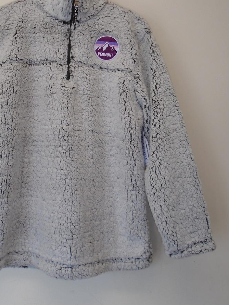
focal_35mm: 35
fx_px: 308
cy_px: 126
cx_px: 78
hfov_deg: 40.3
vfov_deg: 52.3
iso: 100
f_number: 3.2
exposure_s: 1/40
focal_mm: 4.6
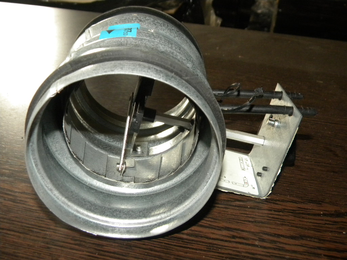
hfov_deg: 51.4
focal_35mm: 36
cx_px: 174
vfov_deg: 39.7
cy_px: 130
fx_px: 361
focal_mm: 6.4
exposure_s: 1/30
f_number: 3.7
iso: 400
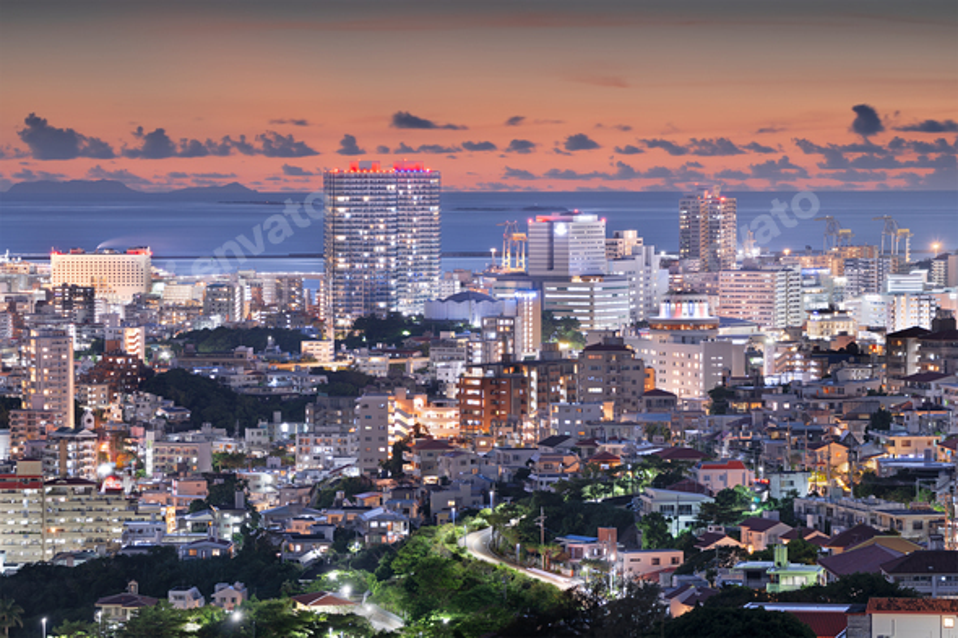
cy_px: 319
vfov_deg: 7.9
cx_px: 479
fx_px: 4602
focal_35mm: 173
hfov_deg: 11.9
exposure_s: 30
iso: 100
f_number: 5.6
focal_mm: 173
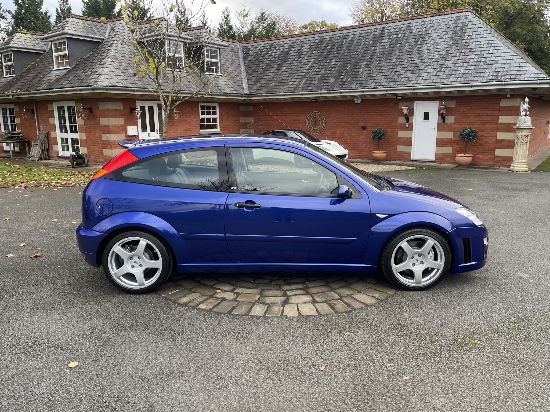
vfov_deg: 53.1
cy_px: 206
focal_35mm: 26
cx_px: 275
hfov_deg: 67.3
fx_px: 413
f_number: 1.6
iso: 100
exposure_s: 1/121
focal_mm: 5.1
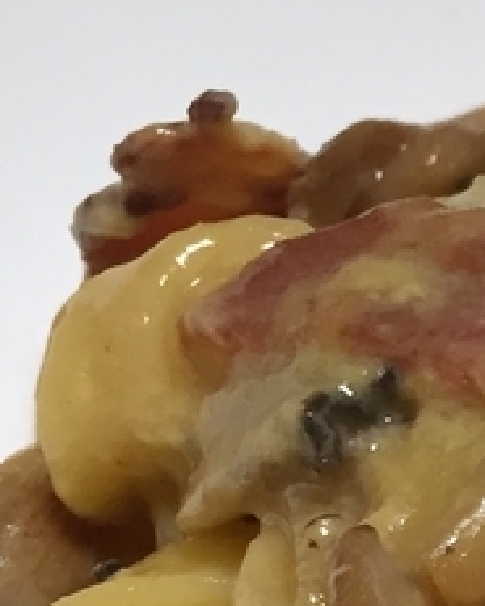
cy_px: 900
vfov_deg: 12.5
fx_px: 2636
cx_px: 1143
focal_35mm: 147
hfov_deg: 9.4
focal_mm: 4.15
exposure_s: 1/30
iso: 64
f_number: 2.2
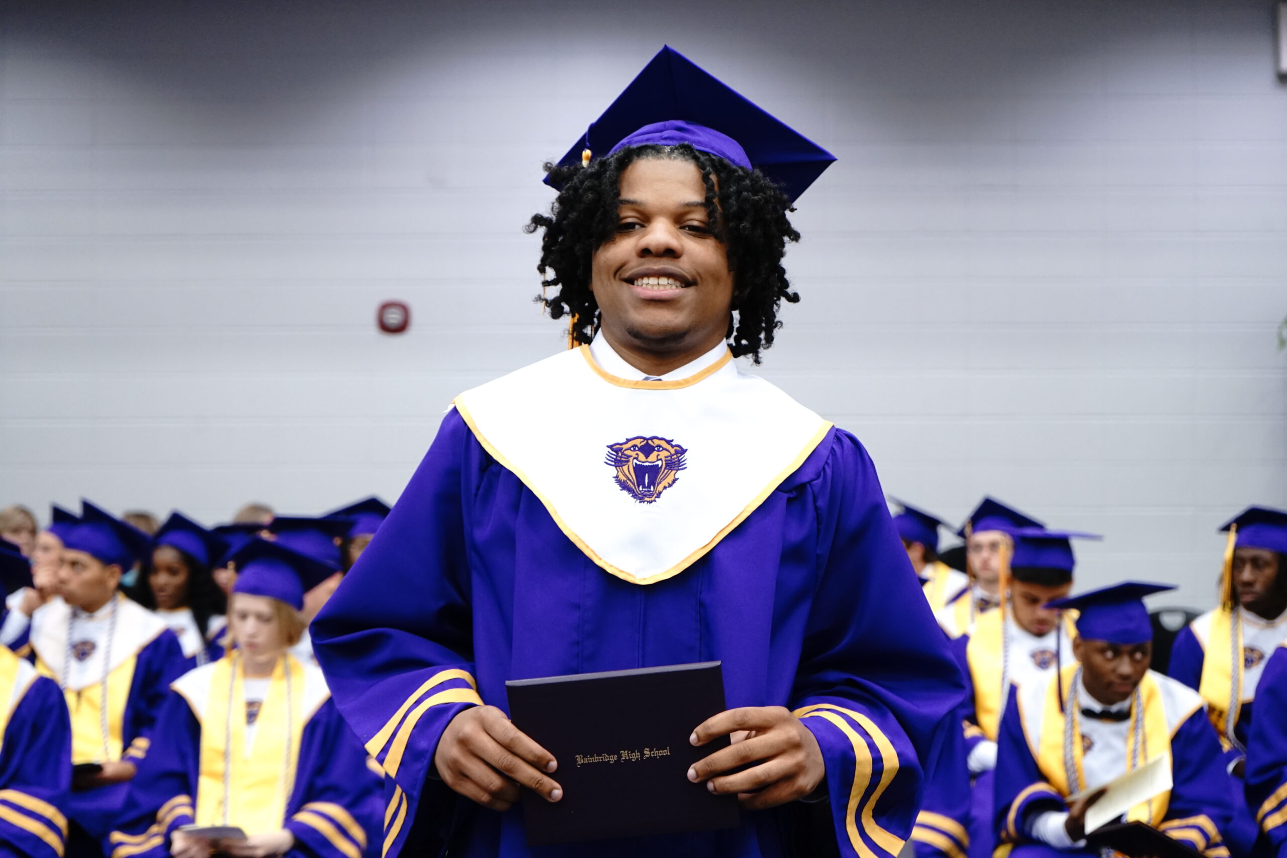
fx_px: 2502
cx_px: 644
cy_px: 429
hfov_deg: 28.8
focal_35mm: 70
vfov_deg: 19.5
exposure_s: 1/80
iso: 2000
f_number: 5.6
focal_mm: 70
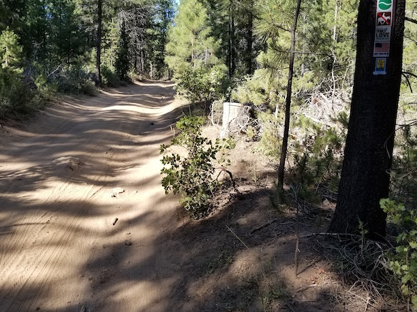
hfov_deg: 53.6
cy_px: 143
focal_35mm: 34
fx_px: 410
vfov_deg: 41.8
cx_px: 167
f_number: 1.7
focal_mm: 4.25
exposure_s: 1/672
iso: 50
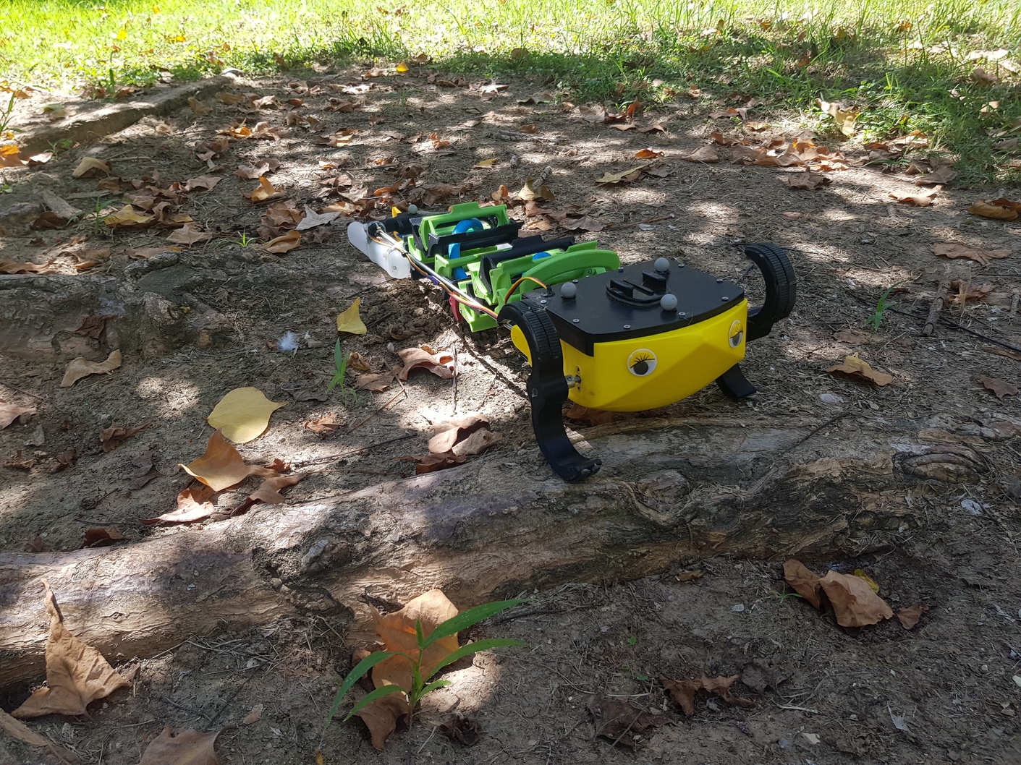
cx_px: 510
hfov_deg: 67.3
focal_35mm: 26
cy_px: 382
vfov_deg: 53.1
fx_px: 767
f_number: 1.7
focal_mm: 4.2
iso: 40
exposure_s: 1/412
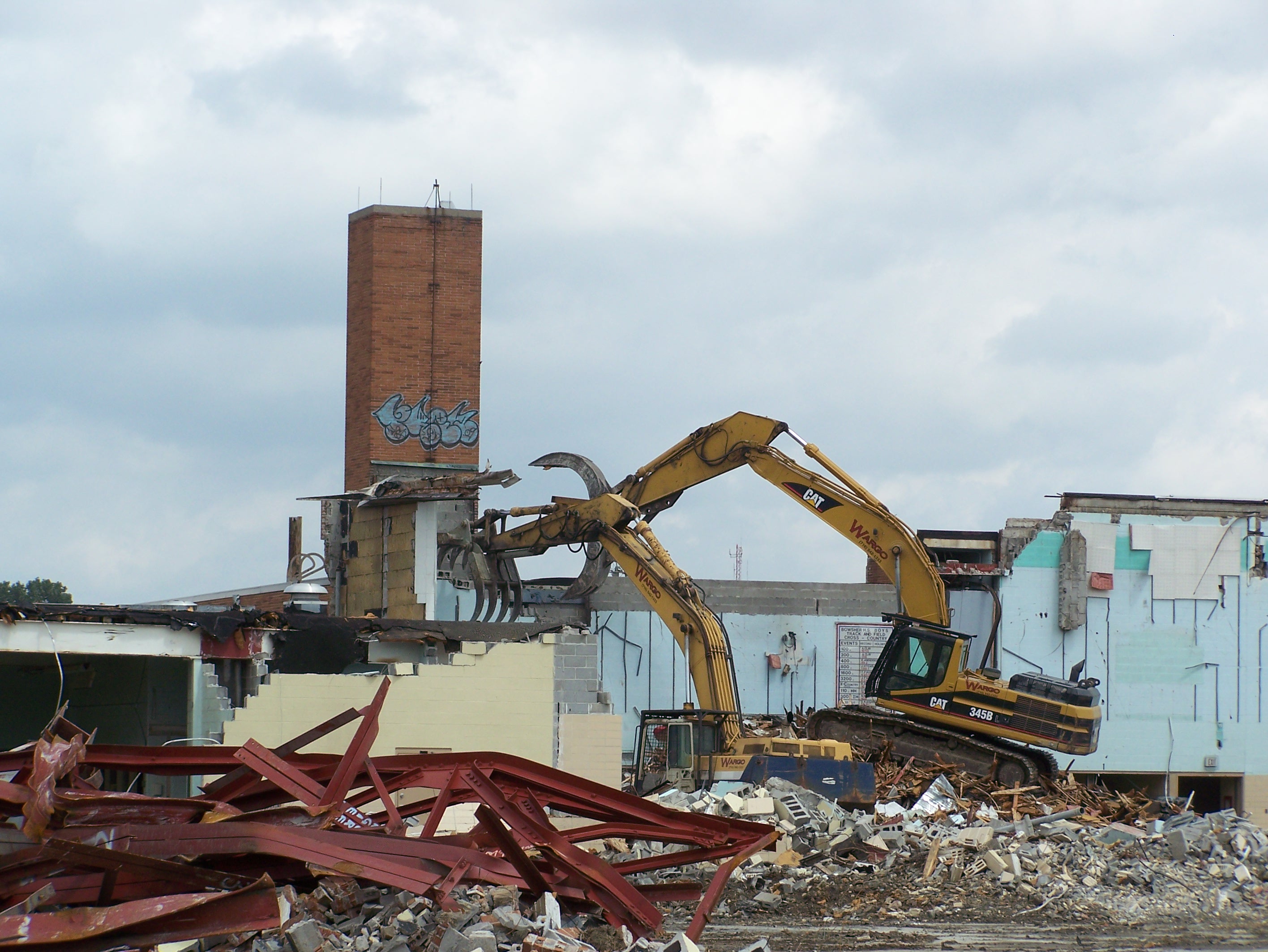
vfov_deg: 11.6
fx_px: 4692
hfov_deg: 15.4
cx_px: 634
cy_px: 476
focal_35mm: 128
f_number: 4.5
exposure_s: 1/640
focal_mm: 21.2
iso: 80
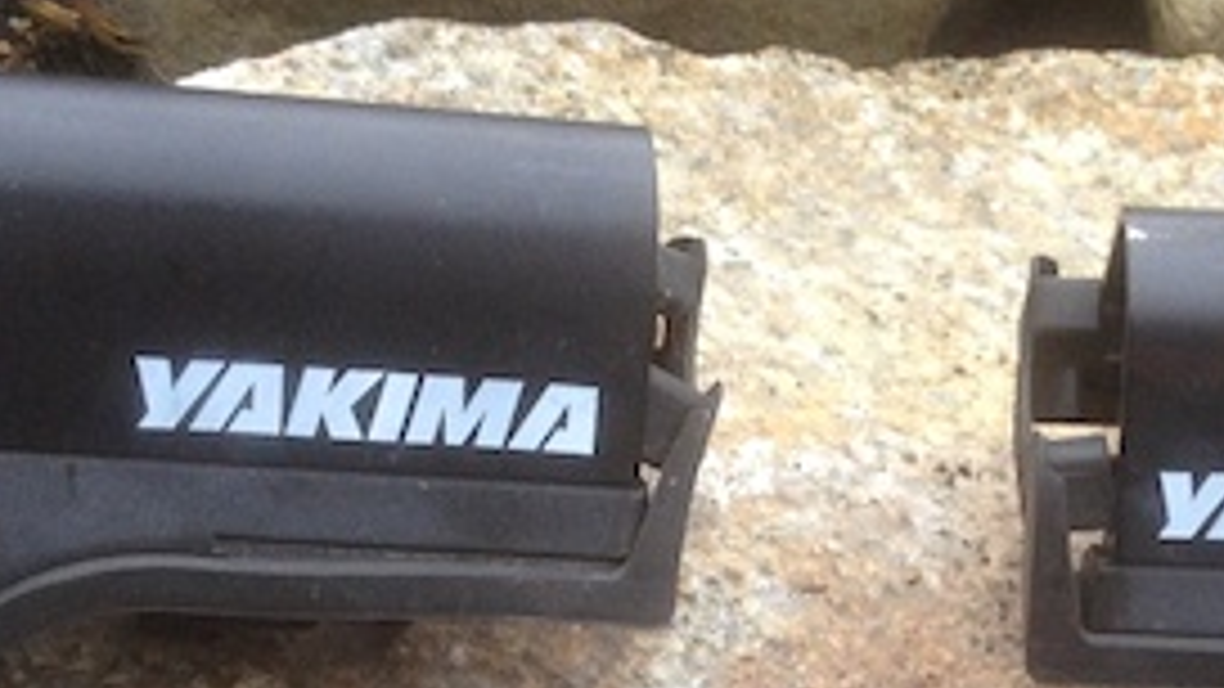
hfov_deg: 19.0
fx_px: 3635
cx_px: 922
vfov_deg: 10.5
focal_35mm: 112
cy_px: 967
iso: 80
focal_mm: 4.28
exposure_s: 1/120
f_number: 2.4
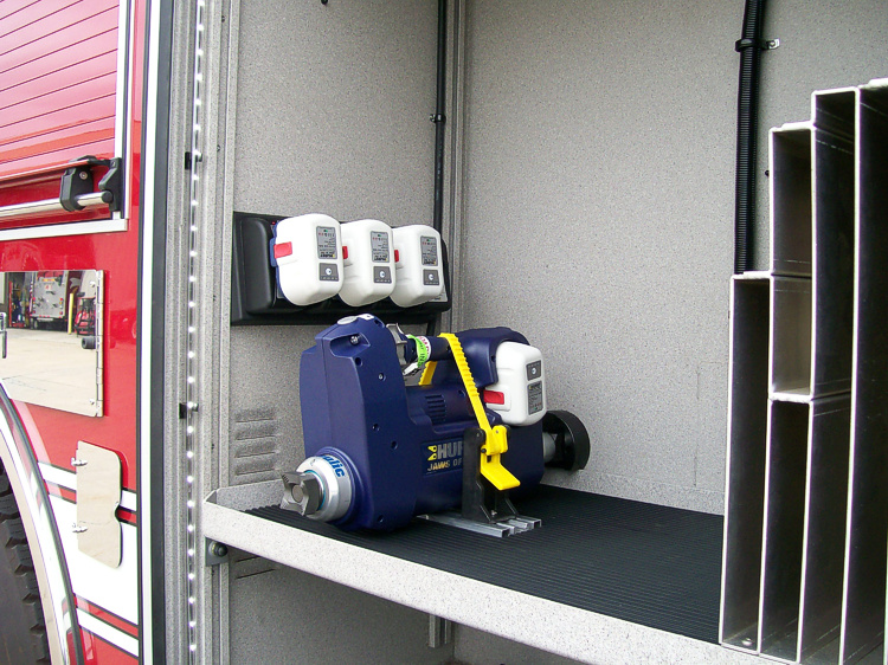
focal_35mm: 36
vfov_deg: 39.6
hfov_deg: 51.4
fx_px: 923
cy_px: 332
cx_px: 444
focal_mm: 6
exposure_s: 1/215
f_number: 2.7
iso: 80
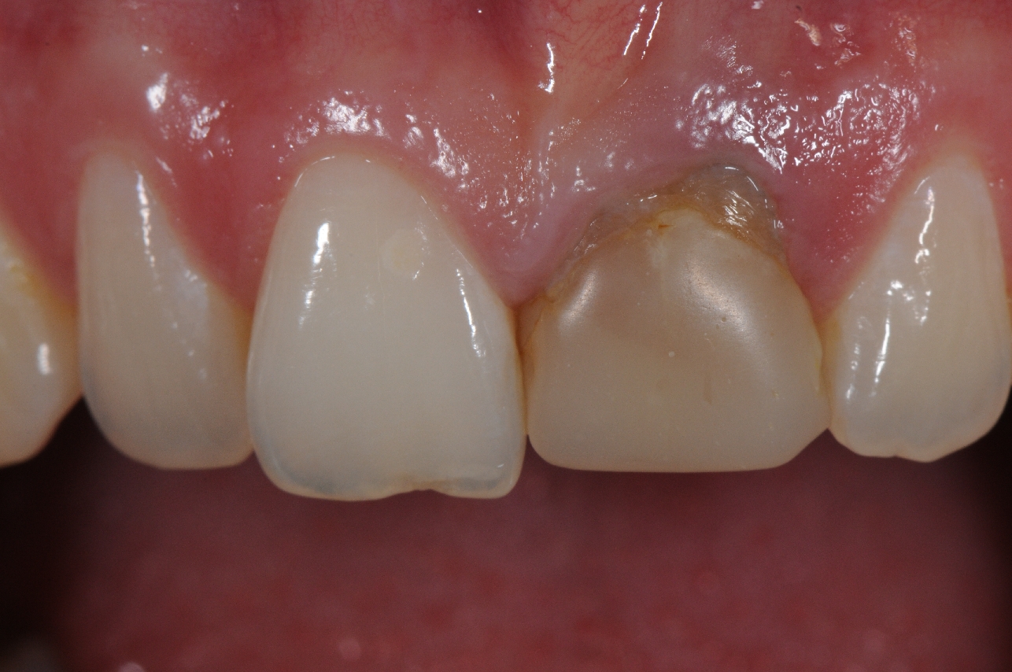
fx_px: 4422
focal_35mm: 158
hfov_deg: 13.1
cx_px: 506
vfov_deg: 8.7
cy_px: 336
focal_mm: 105
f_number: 29
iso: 400
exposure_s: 1/60
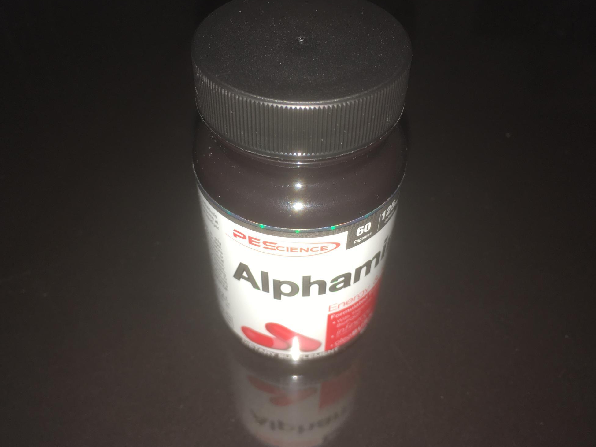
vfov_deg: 46.8
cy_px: 223
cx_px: 298
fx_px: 517
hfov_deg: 60.0
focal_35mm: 30
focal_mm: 4.15
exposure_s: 1/47
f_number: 2.2
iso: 25
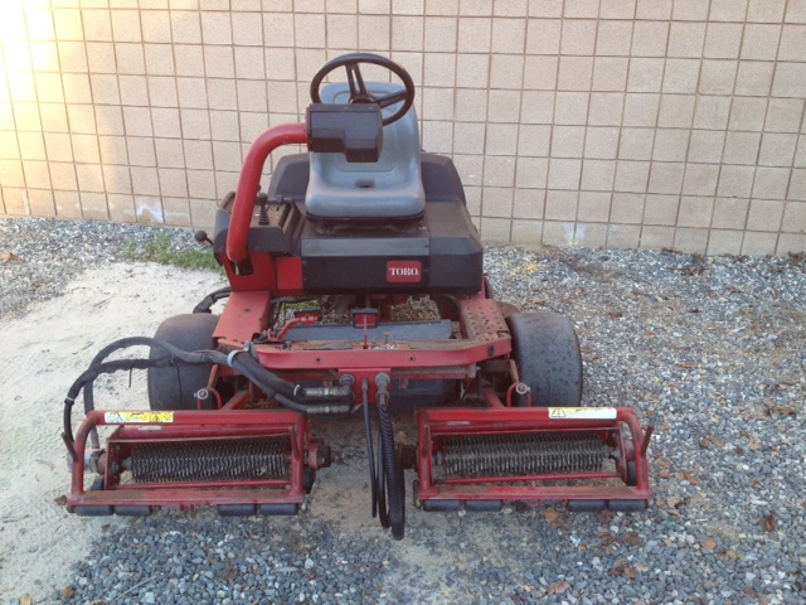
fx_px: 815
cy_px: 302
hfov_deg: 52.6
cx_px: 403
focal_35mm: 35
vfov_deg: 40.7
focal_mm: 4.28
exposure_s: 1/120
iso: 80
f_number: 2.4
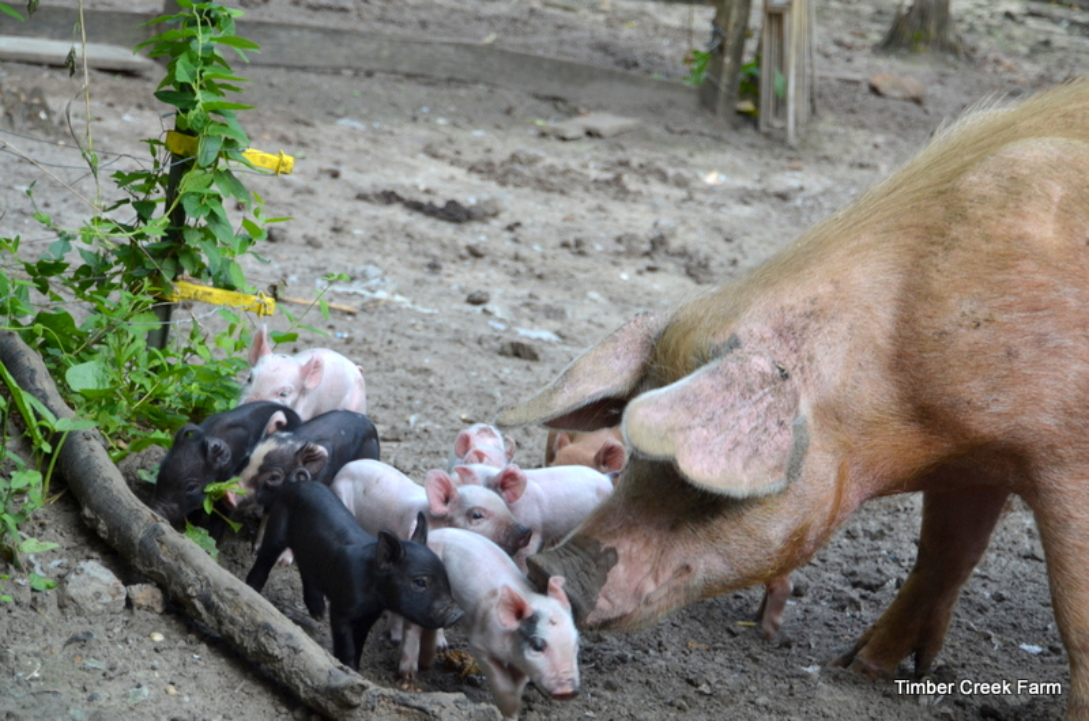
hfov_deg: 19.5
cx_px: 544
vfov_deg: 13.0
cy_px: 360
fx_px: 3170
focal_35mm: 105
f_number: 5.6
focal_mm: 70
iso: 400
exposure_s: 1/100
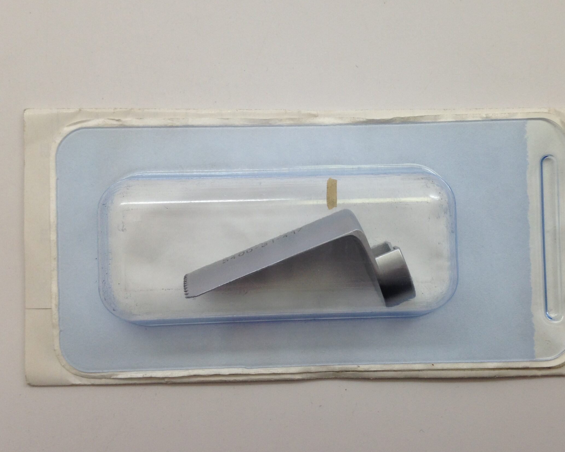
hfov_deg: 45.7
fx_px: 669
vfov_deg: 37.3
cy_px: 223
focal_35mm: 40
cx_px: 315
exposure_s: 1/60
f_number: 2.4
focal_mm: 4.12
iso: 50
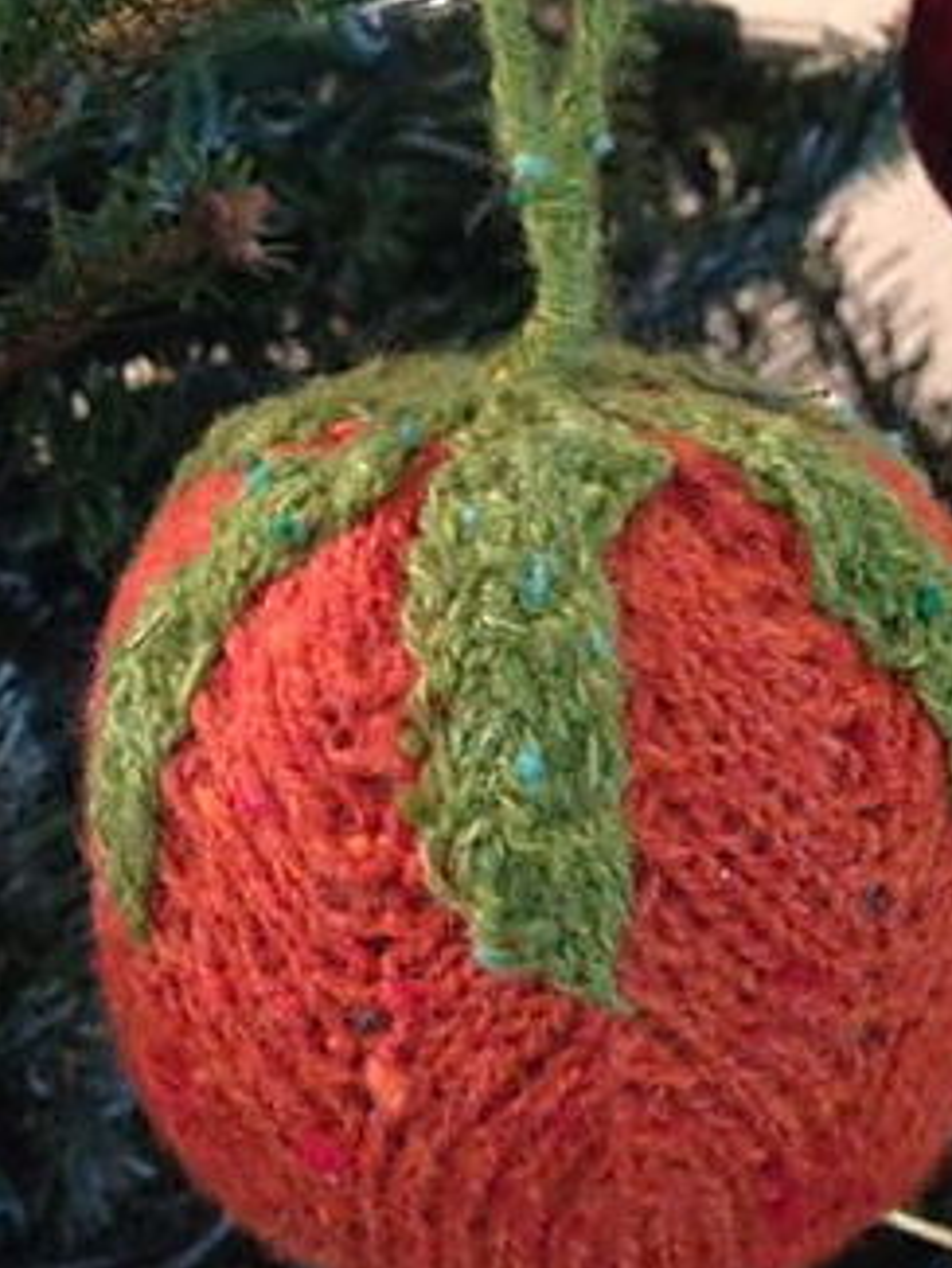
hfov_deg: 22.6
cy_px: 554
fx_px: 2382
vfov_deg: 29.8
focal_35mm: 65
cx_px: 367
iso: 500
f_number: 2.4
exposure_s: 1/15
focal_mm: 4.12
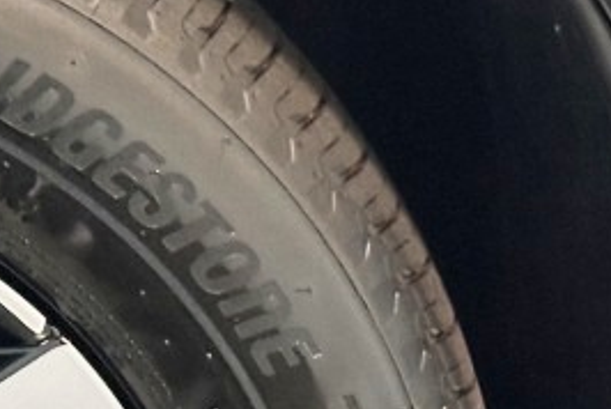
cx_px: -441
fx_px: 3262
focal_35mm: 192
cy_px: 689
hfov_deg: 10.2
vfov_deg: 7.0
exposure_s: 1/30
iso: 500
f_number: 1.78
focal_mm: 6.86
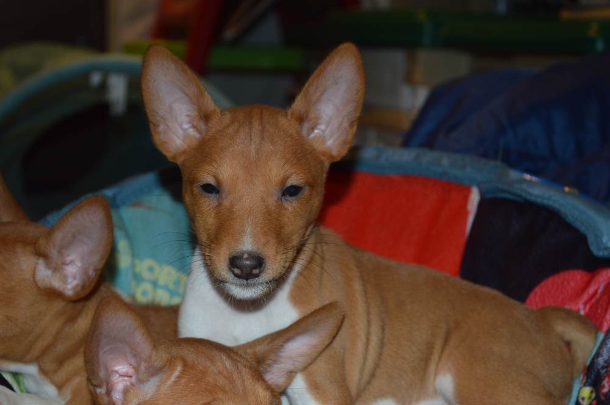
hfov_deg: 30.5
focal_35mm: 66
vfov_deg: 20.6
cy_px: 202
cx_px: 305
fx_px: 1117
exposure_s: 1/60
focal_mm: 44
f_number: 5.3
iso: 400
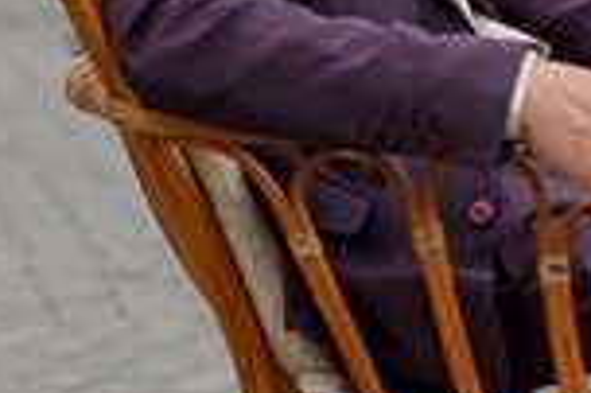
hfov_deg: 6.2
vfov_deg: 4.1
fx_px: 5428
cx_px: 750
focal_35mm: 331
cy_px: -89
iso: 280
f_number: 3.2
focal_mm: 85
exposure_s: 1/1250
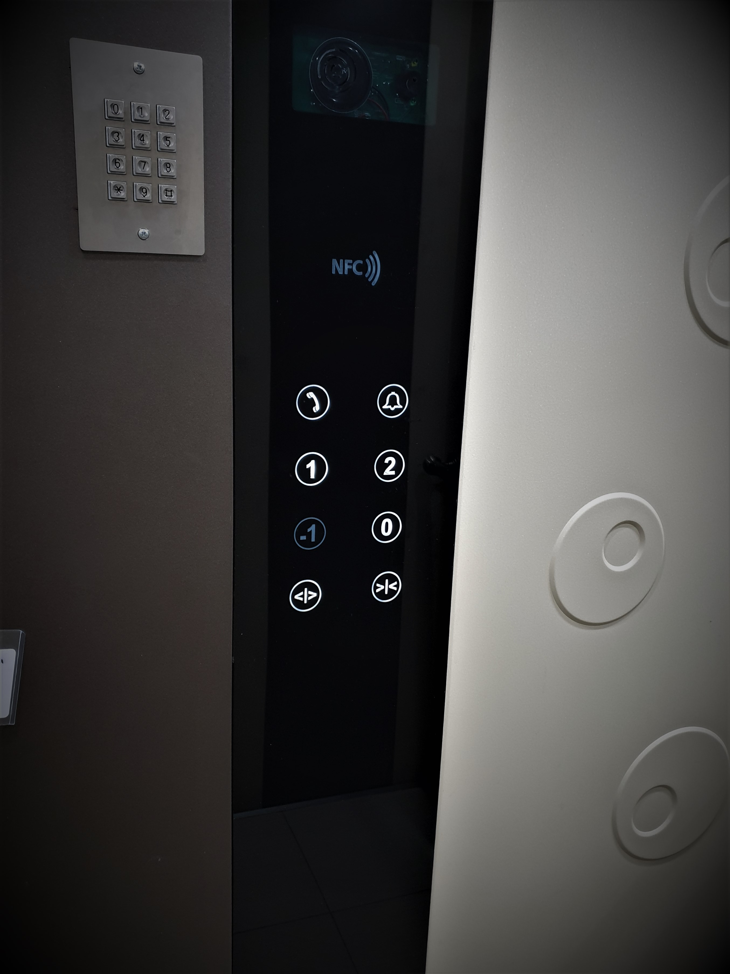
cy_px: 487
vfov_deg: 67.3
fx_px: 731
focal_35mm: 26
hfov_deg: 53.1
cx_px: 365
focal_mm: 4.3
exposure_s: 1/50
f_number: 1.5
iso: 250
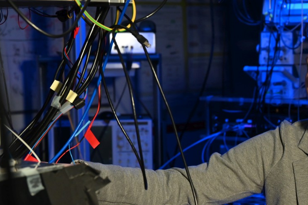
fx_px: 916
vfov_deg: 12.7
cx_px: 261
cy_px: 179
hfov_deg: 18.9
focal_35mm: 107
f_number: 6.3
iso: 2000
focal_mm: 53
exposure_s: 1/13
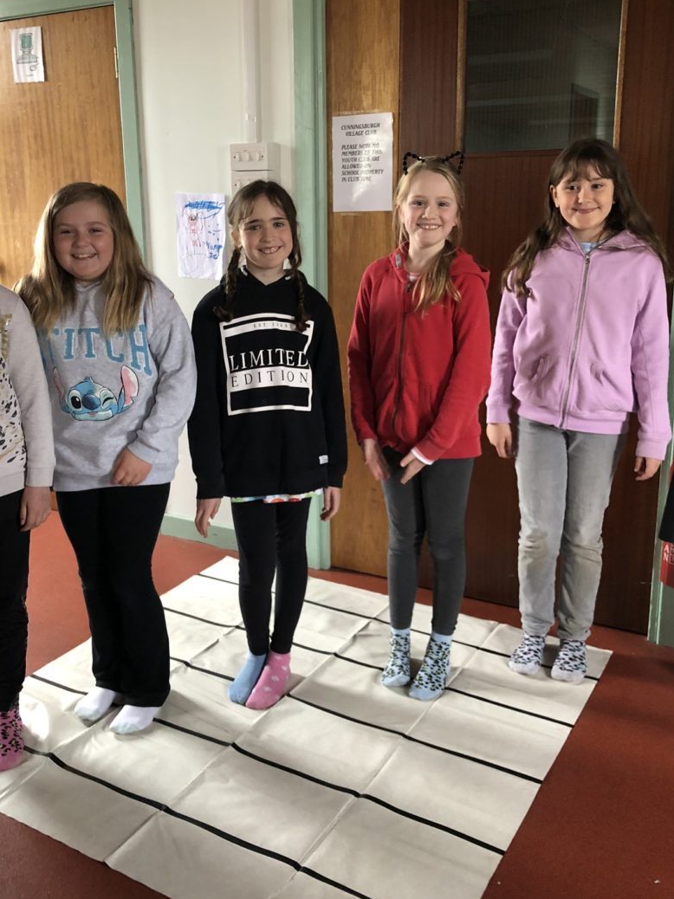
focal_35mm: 34
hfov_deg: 41.7
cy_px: 403
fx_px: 883
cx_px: 284
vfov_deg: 53.9
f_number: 1.8
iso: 64
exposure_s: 1/15
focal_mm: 4
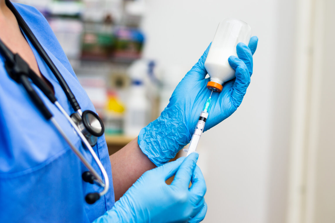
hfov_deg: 27.0
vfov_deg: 18.2
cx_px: 168
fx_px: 698
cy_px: 112
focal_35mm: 75
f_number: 2.5
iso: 100
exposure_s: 1/200
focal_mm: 50
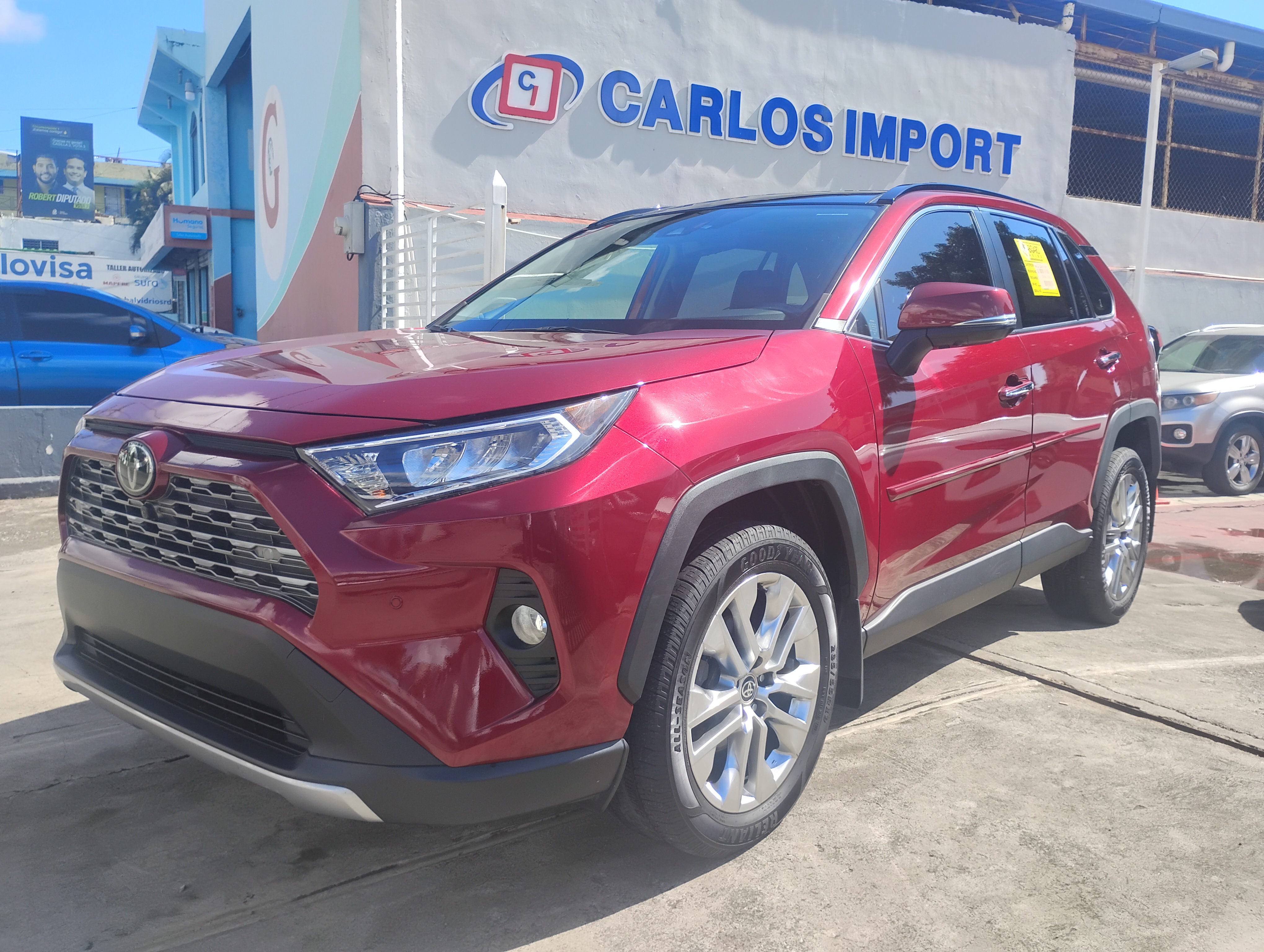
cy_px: 476
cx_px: 632
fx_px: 1024
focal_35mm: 28
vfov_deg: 49.9
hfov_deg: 63.4
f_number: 1.8
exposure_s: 1/490
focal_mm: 4.26
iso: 100
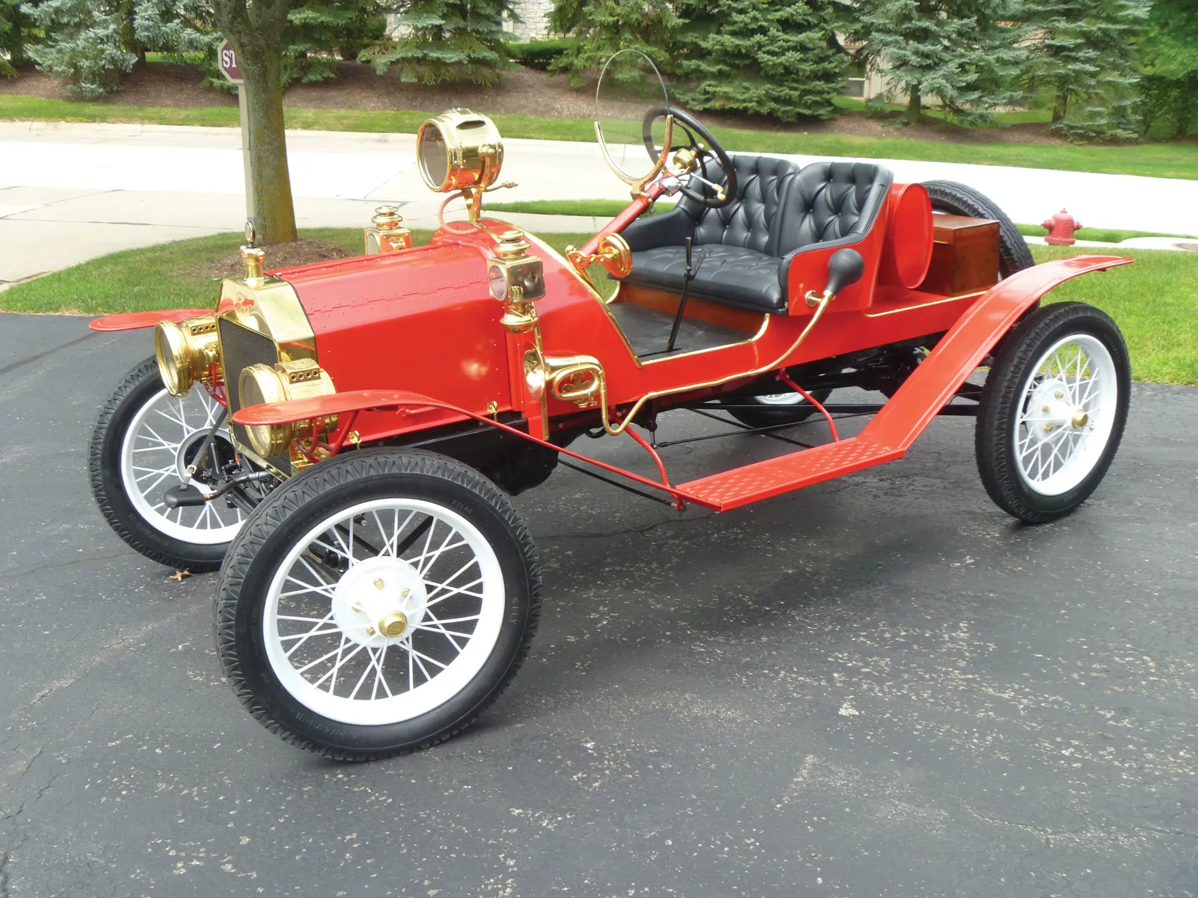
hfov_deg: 52.6
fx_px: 1211
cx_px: 599
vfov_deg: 40.7
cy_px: 449
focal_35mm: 35
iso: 100
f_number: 4.5
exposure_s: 1/160
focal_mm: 6.3
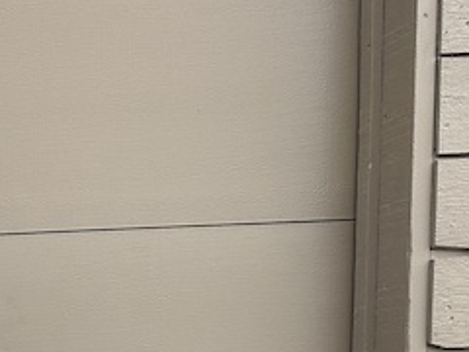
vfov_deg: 16.8
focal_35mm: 80
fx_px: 1084
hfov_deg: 20.4
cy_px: 516
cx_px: -266
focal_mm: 6.86
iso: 80
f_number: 1.78
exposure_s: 1/1072
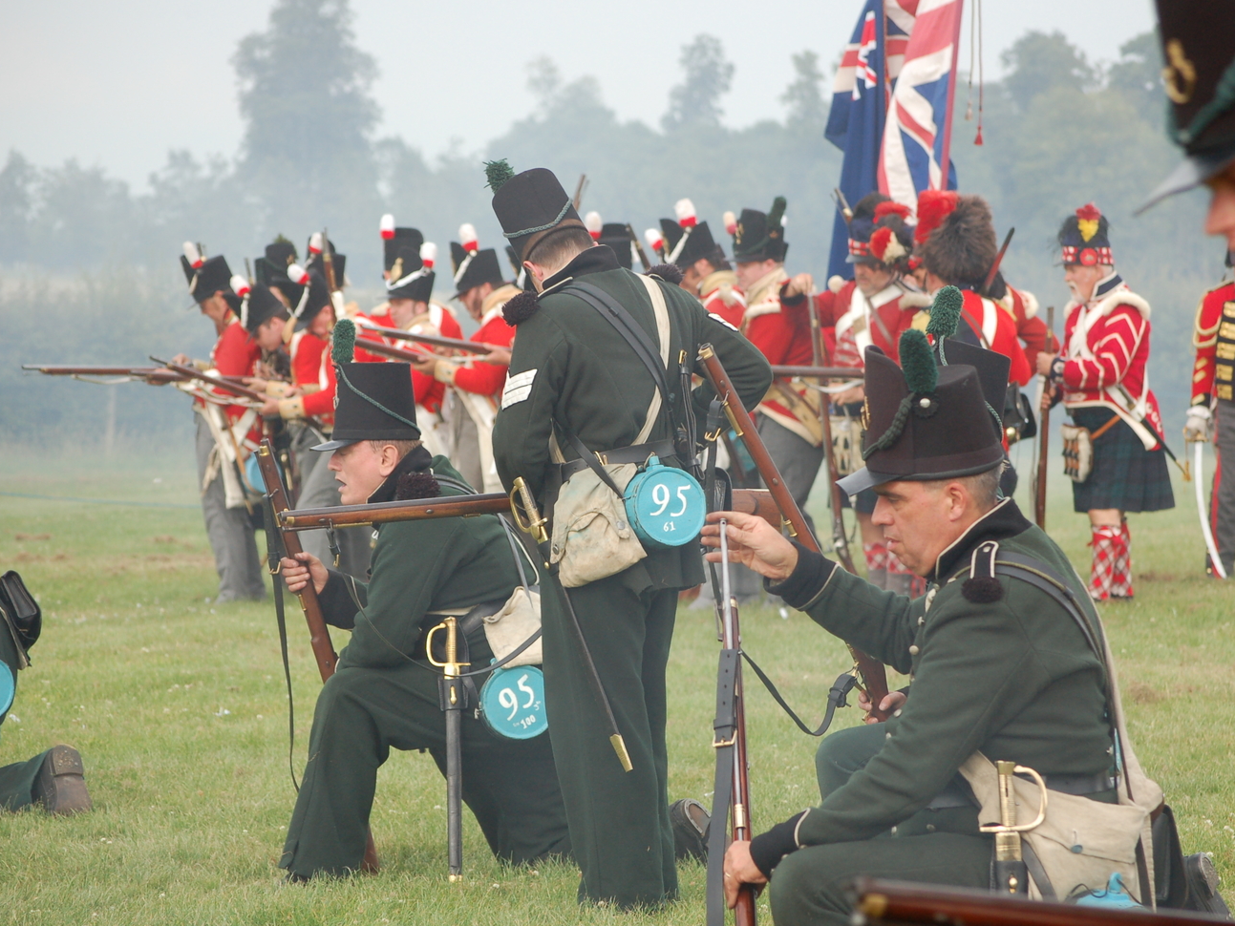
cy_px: 455
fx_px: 6101
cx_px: 666
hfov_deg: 11.6
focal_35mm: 171
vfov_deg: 8.7
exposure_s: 1/500
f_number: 5.6
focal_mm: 102
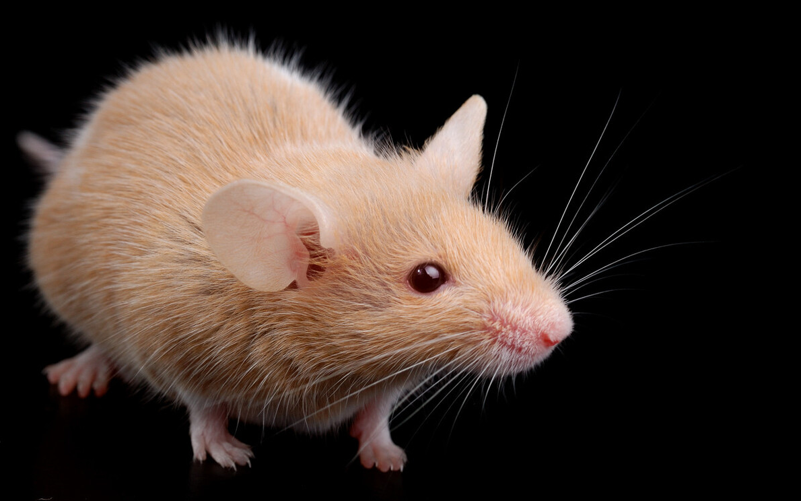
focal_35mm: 77
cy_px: 263
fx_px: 1681
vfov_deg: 16.9
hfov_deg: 26.8
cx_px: 398
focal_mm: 50
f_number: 11
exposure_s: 1/500
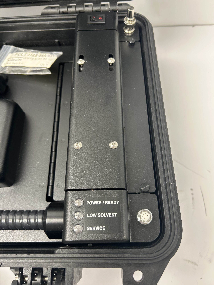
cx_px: 107
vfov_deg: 67.3
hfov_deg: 53.1
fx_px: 214
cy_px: 142
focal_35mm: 26
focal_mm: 5.7
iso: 100
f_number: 1.5
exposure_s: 1/60
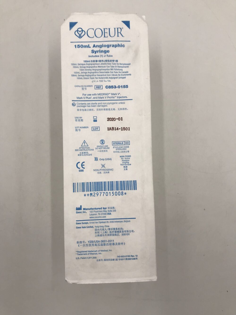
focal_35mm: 28
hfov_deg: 49.8
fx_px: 254
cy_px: 158
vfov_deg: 63.4
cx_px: 118
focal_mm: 3.99
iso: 20
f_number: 1.8
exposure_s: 1/60
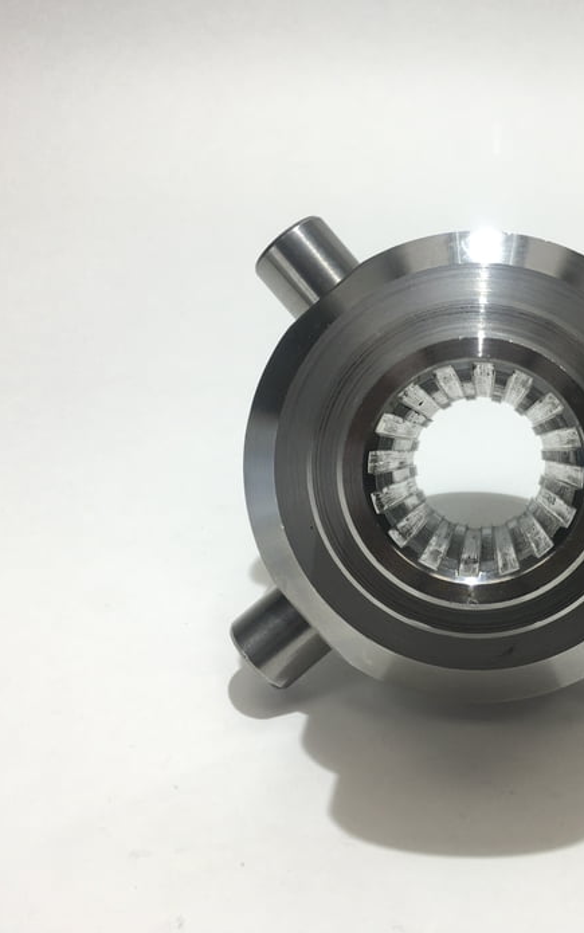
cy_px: 457
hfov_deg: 29.9
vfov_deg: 47.2
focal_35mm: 42
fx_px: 1068
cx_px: 463
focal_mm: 4.15
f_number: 2.2
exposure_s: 1/120
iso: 32
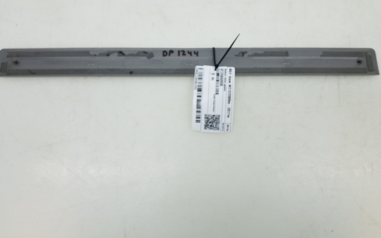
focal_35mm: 29
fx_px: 301
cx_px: 188
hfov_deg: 64.6
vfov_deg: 43.0
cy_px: 101
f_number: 1.9
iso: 100
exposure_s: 1/50
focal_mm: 3.6
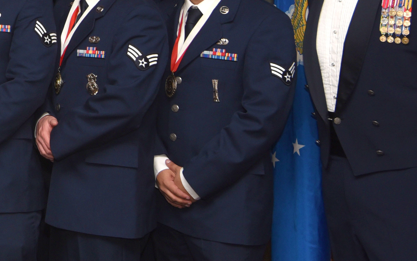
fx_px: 1421
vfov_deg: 10.2
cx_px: -272
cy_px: -126
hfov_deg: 15.0
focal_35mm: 125
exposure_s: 1/125
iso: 500
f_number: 9
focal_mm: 35
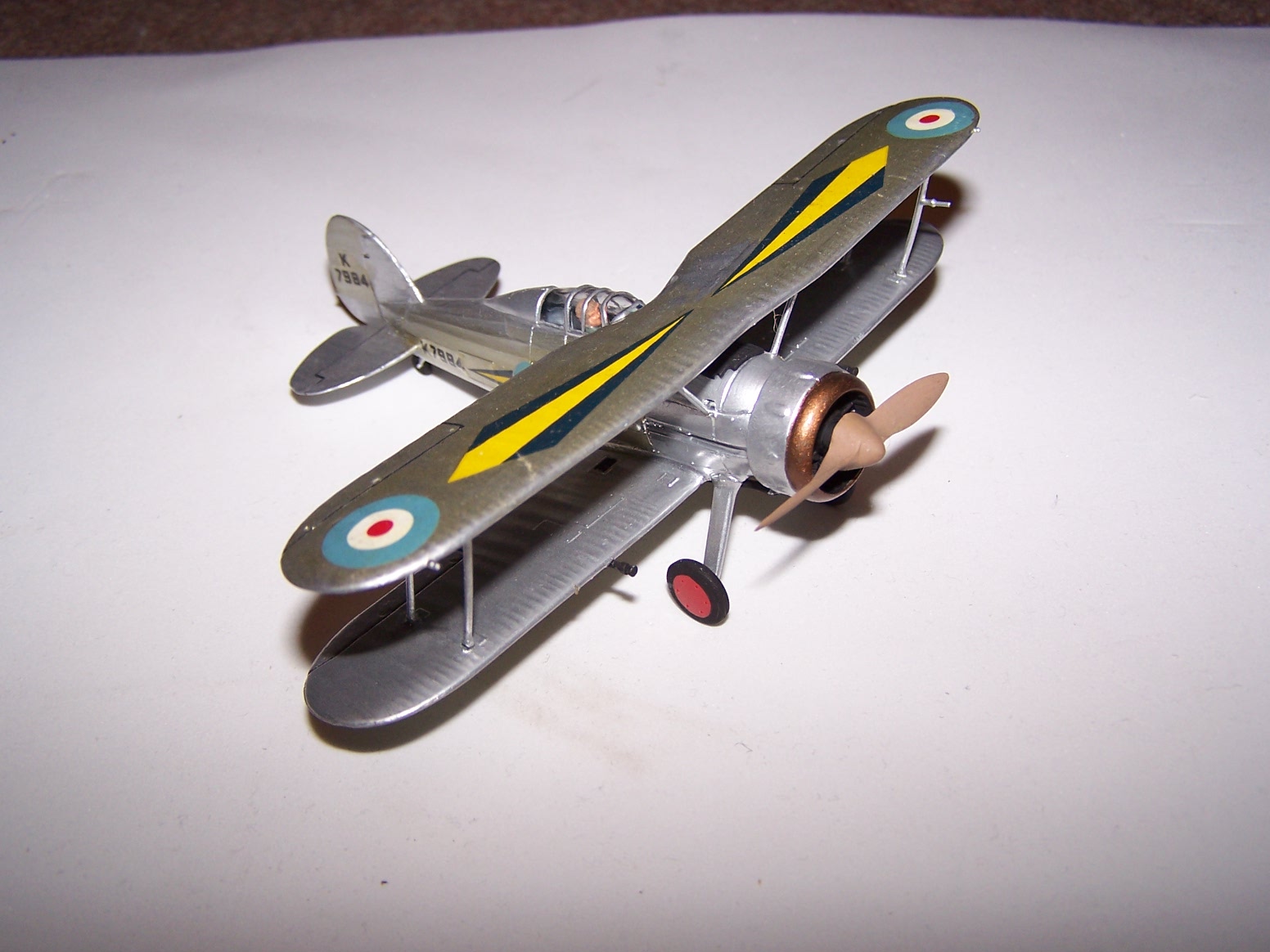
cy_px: 476
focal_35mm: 38
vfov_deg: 37.7
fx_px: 1394
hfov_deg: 49.0
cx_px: 635
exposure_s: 1/60
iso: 80
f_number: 2.8
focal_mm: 6.3
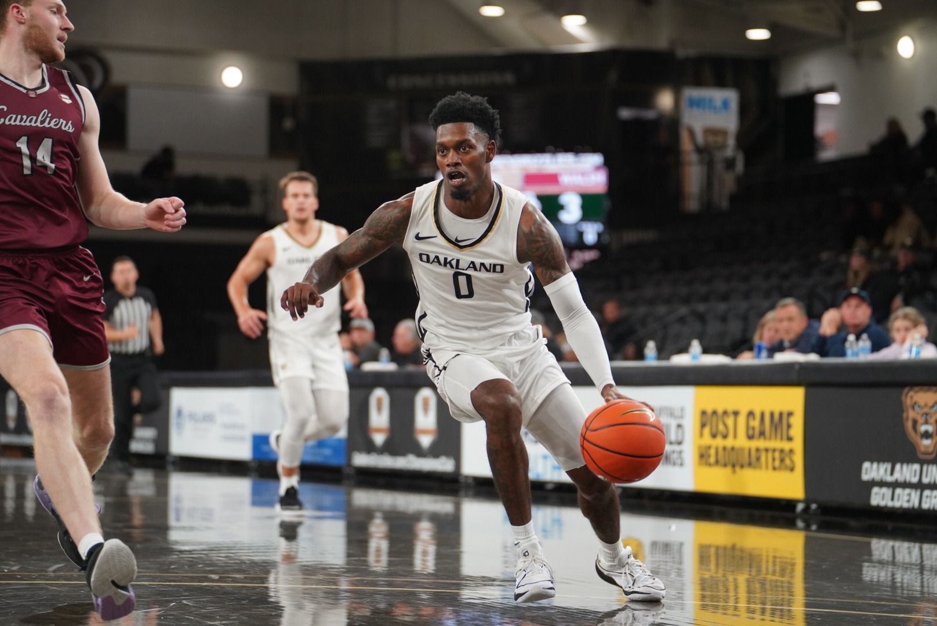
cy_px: 313
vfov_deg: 13.1
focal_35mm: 105
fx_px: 2735
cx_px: 468
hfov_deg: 19.4
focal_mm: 105
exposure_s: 1/1000
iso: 3200
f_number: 2.8
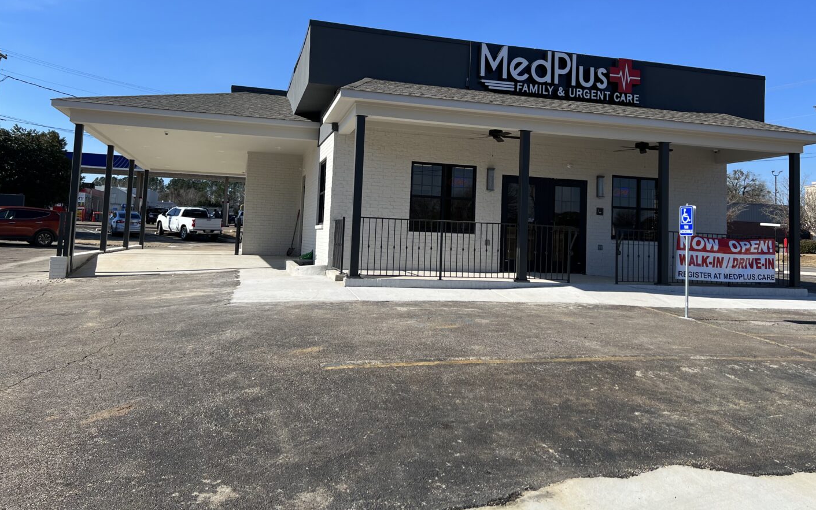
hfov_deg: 62.8
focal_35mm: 30
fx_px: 667
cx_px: 433
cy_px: 178
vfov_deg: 41.4
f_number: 1.5
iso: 50
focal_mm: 5.7
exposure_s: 1/3831
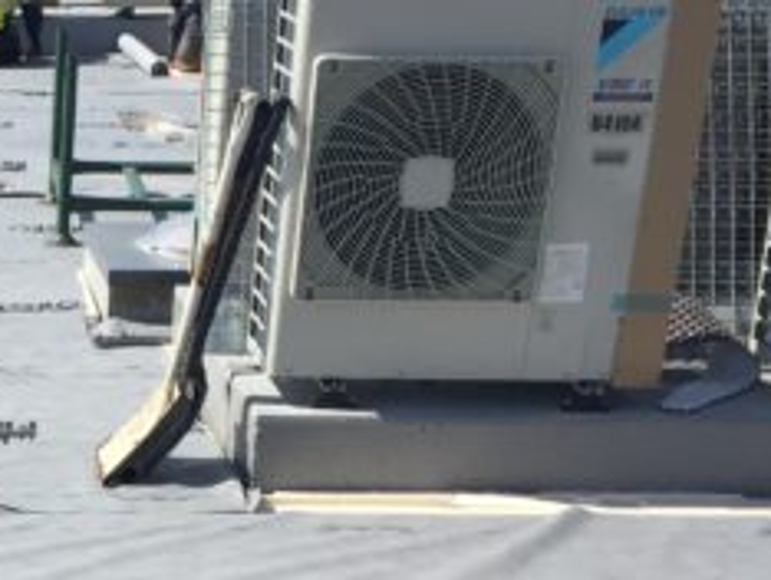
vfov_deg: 14.6
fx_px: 2207
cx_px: -260
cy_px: 620
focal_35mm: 99
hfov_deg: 18.3
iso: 32
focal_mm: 4.15
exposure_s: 1/3049
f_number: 2.2
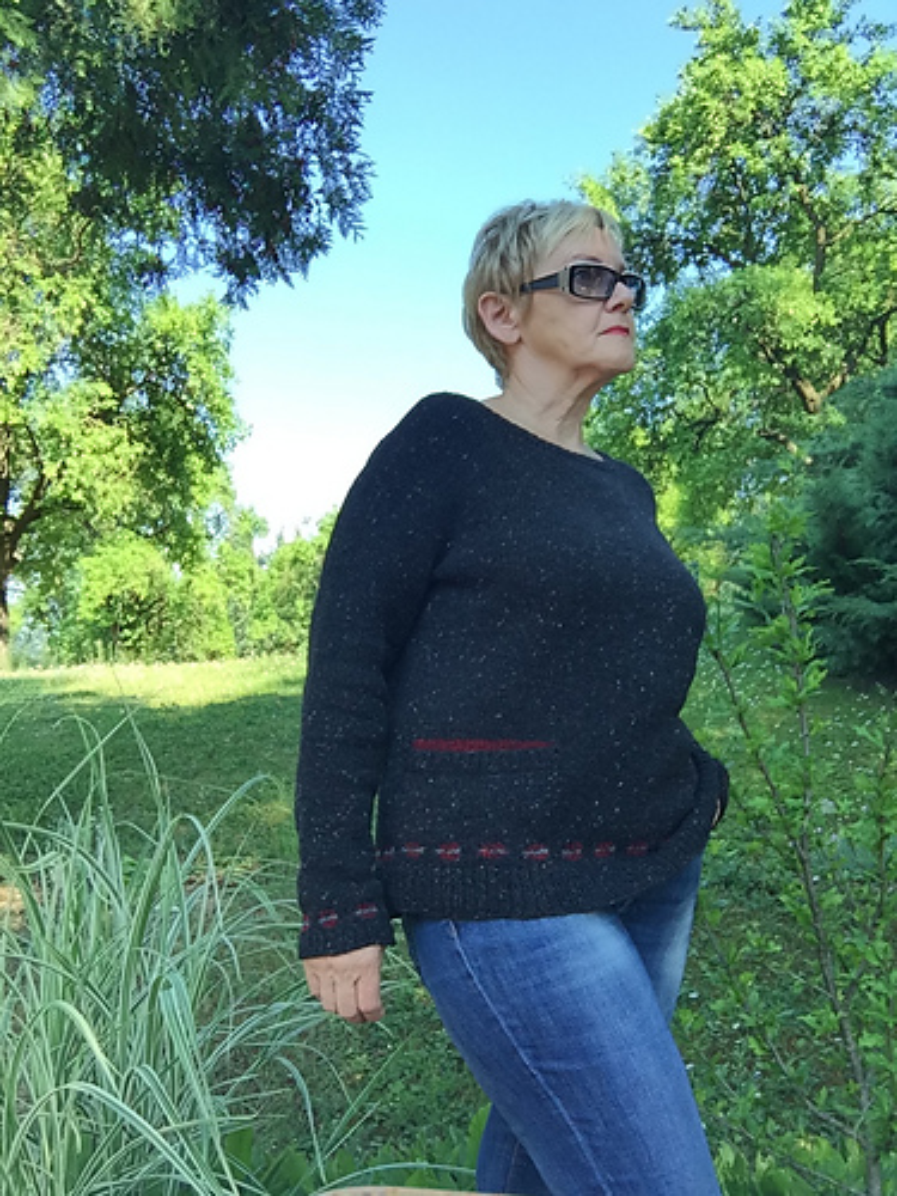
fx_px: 1071
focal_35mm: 31
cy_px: 598
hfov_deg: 45.4
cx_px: 448
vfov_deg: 58.4
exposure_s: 1/100
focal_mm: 2.65
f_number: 2.2
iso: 32
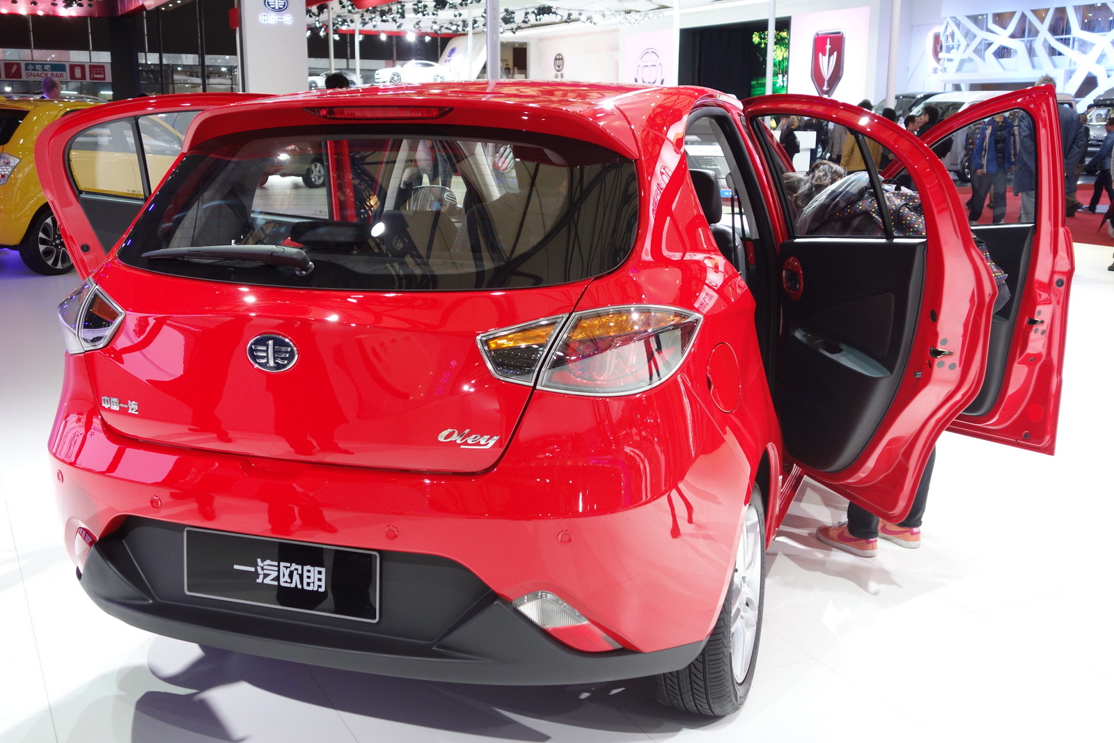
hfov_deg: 50.7
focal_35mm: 38
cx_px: 557
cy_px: 372
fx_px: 1176
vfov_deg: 35.1
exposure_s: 1/100
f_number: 3.2
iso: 400
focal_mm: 14.07
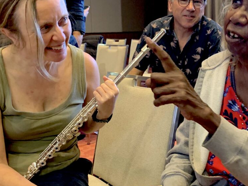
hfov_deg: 35.9
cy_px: 100
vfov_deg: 27.5
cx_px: 160
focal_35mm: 53
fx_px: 380
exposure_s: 1/25
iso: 400
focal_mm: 4.25
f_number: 1.8
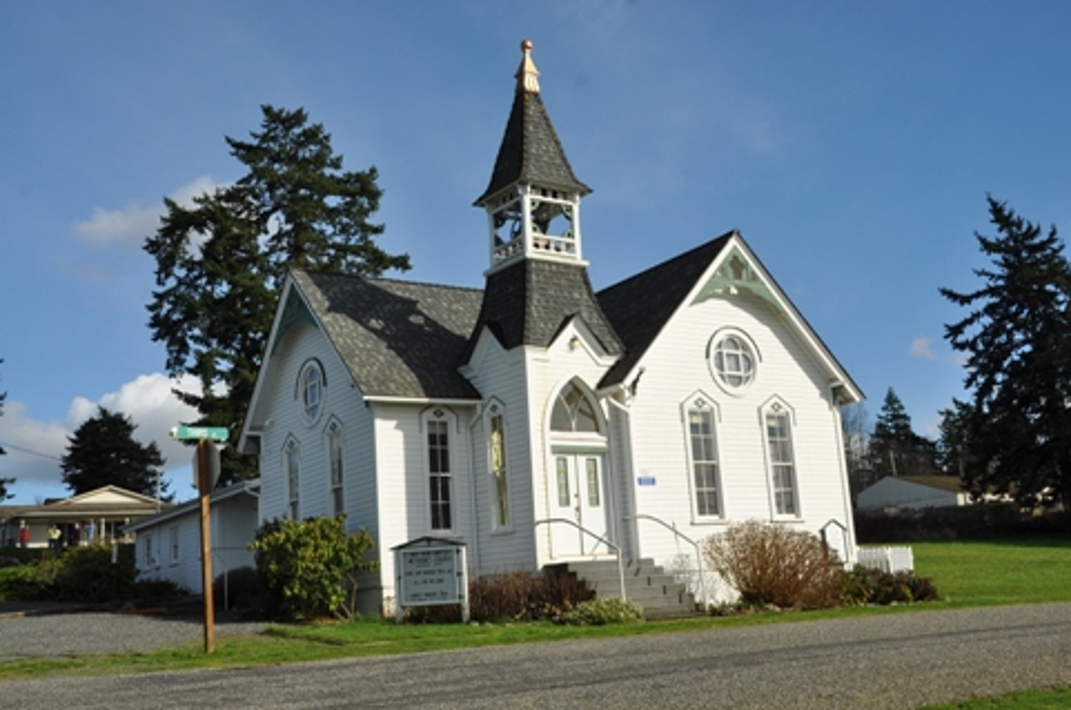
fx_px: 1158
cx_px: 536
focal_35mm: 39
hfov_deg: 49.6
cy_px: 355
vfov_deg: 34.1
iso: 200
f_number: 10
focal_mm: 26
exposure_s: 1/400
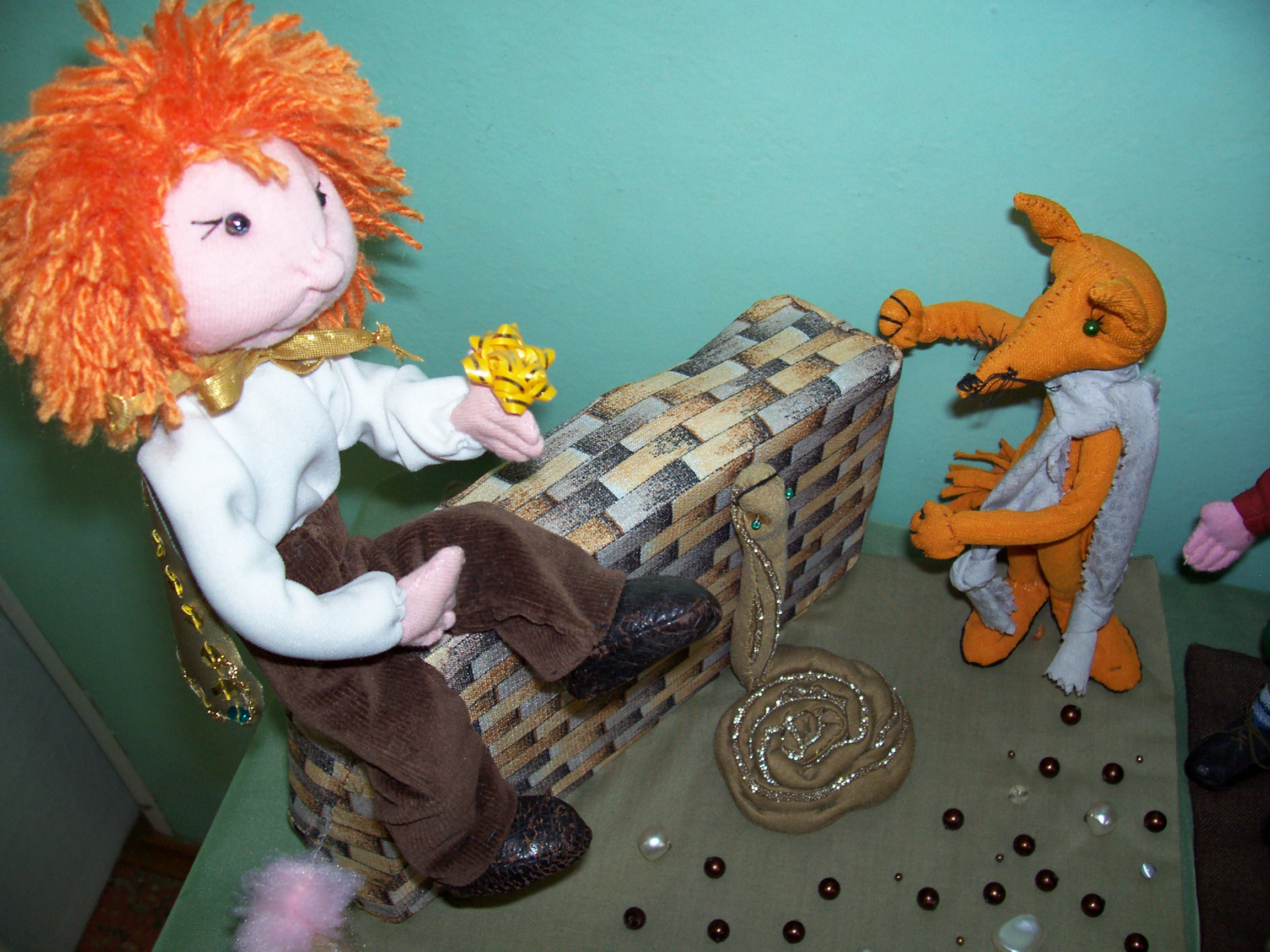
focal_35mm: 34
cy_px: 476
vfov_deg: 41.8
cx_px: 635
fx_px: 1247
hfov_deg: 54.0
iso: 80
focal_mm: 5.6
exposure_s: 1/64
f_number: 2.7
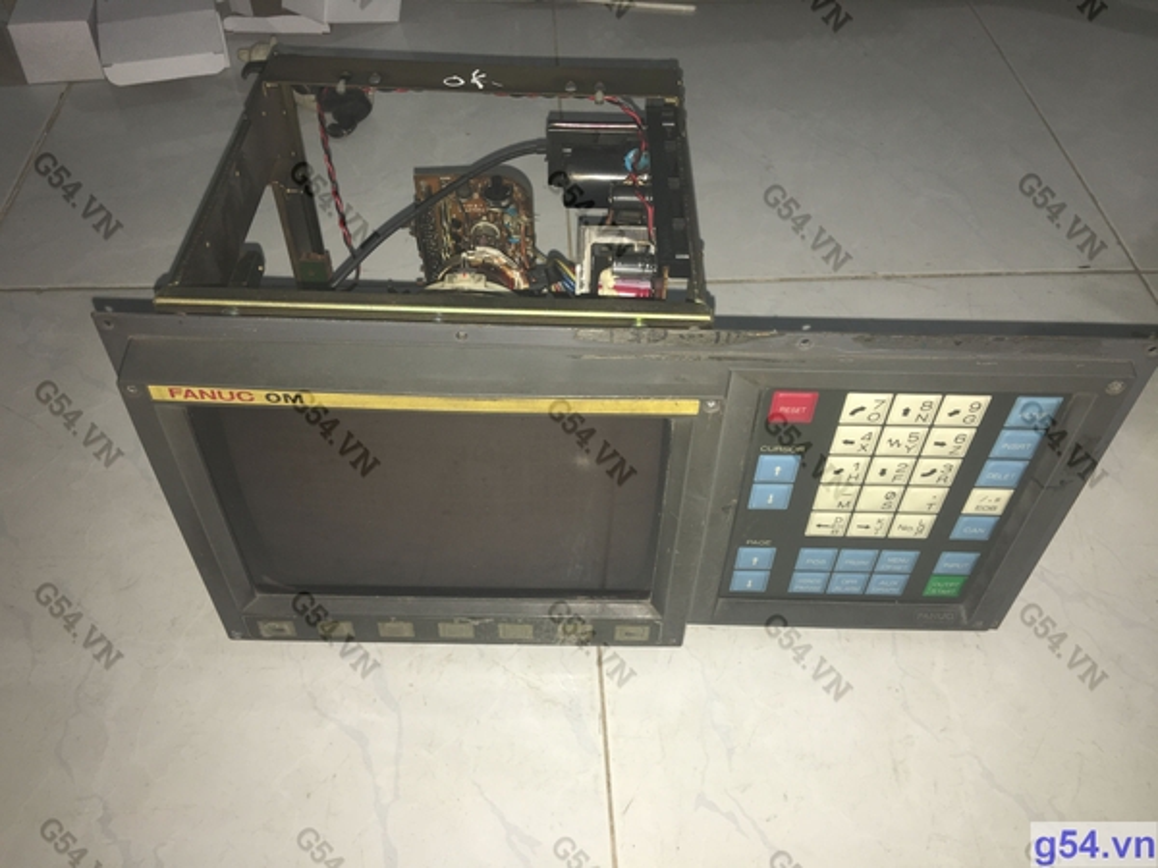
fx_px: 970
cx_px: 579
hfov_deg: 61.7
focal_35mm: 29
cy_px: 434
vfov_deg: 48.2
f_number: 2.2
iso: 32
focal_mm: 4.15
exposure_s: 1/17
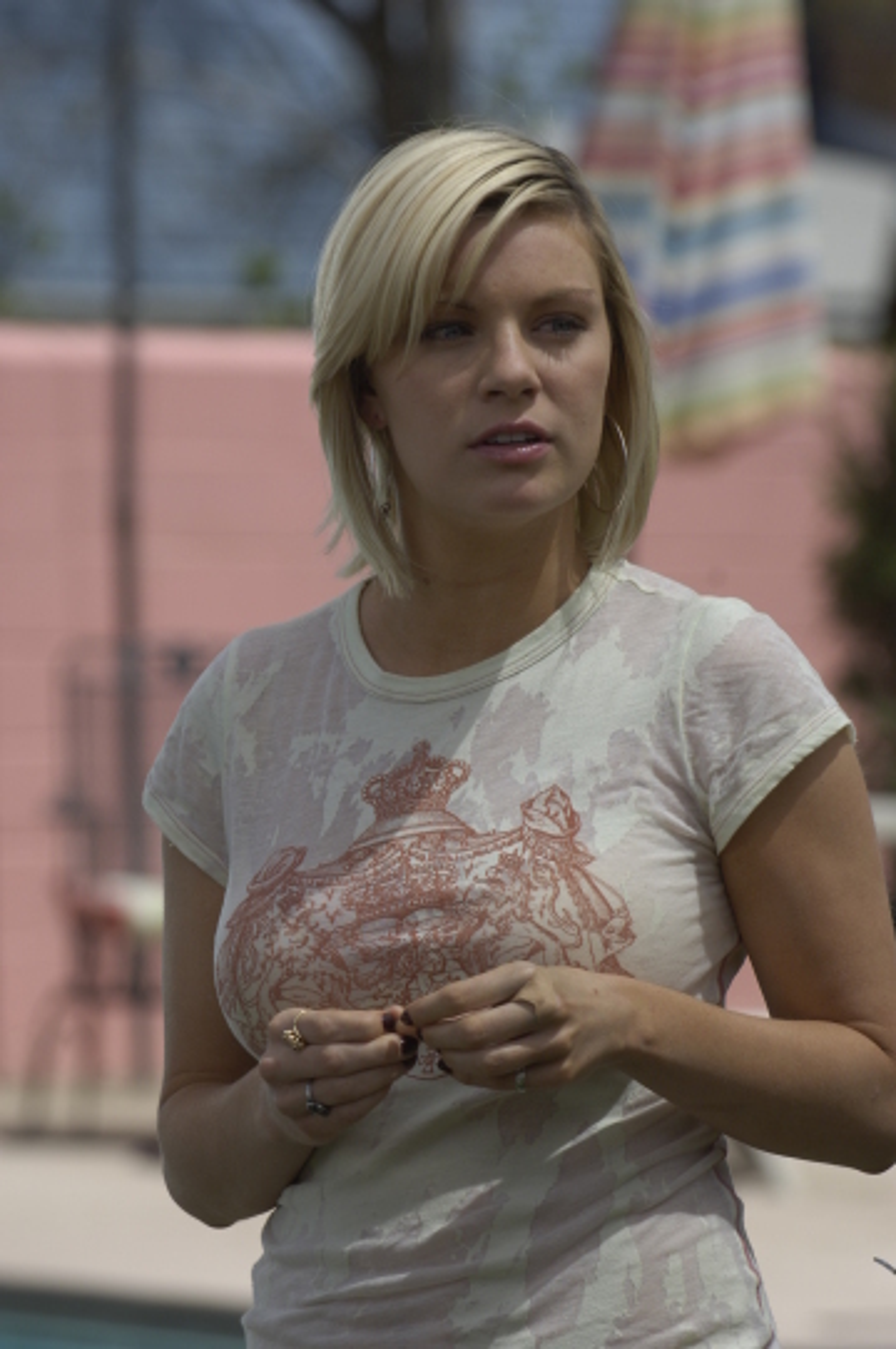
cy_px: 674
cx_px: 448
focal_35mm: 262
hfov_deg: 5.2
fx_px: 9824
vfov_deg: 7.9
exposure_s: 1/1000
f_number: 7.1
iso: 200
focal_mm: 175
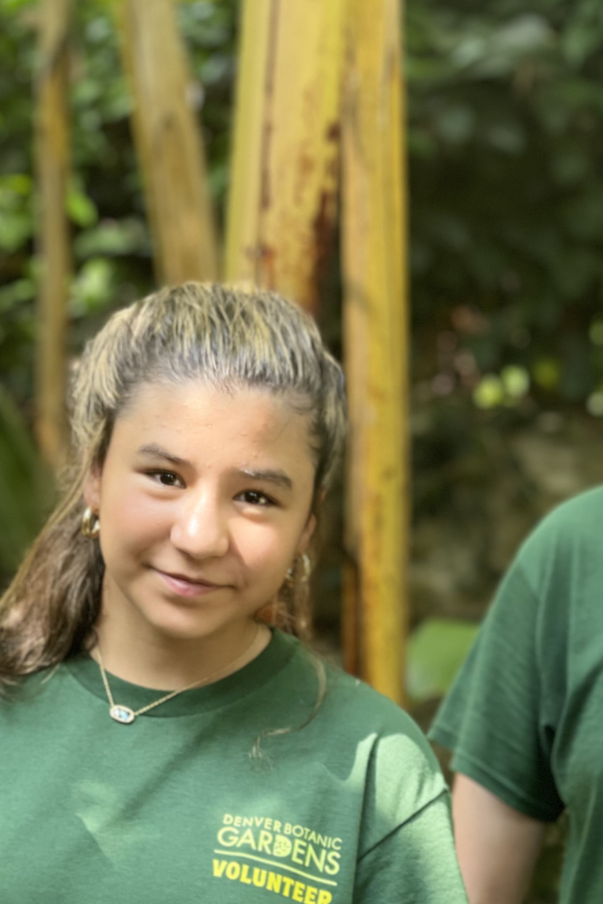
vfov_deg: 20.2
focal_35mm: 101
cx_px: 176
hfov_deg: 13.5
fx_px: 2537
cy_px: 422
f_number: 2.2
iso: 100
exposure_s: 1/121
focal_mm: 7.5
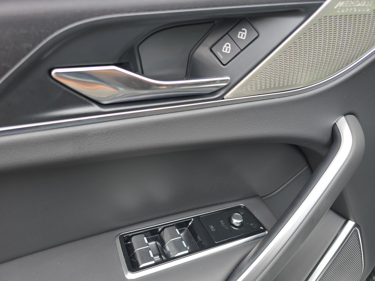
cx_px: 188
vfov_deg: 58.9
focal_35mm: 23
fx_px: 249
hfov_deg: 73.9
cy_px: 140
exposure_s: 1/180
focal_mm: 6.3
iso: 50
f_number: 1.7
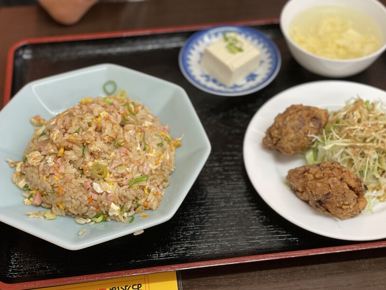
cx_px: 206
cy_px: 135
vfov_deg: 25.2
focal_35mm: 58
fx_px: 647
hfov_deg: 33.2
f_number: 2
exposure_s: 1/60
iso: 160
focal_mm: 6
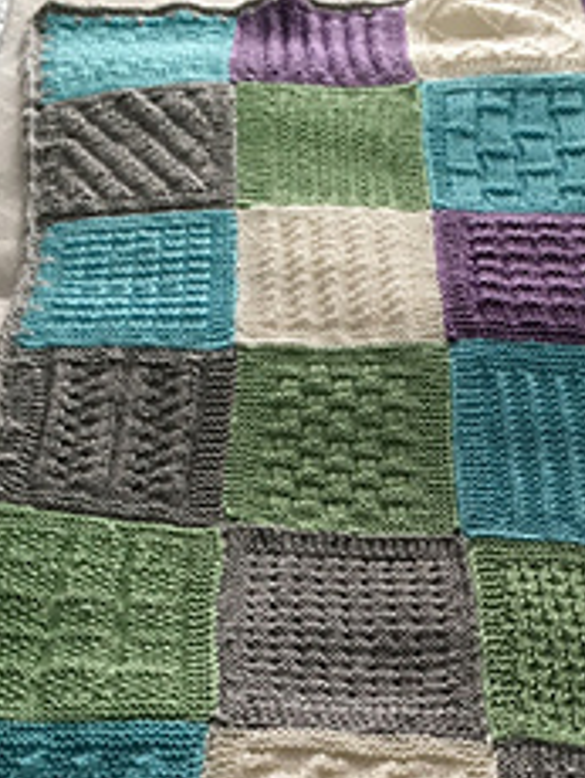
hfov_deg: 23.0
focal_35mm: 63
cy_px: 629
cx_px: 465
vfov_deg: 29.9
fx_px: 1417
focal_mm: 4.15
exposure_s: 1/30
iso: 40
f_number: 2.2
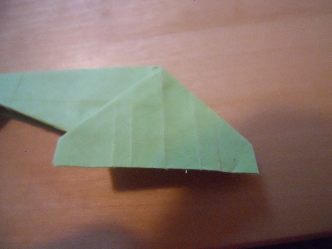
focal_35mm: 28
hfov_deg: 63.4
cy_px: 124
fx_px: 269
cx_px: 166
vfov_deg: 49.7
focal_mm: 5
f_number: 2.7
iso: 800
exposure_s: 1/50
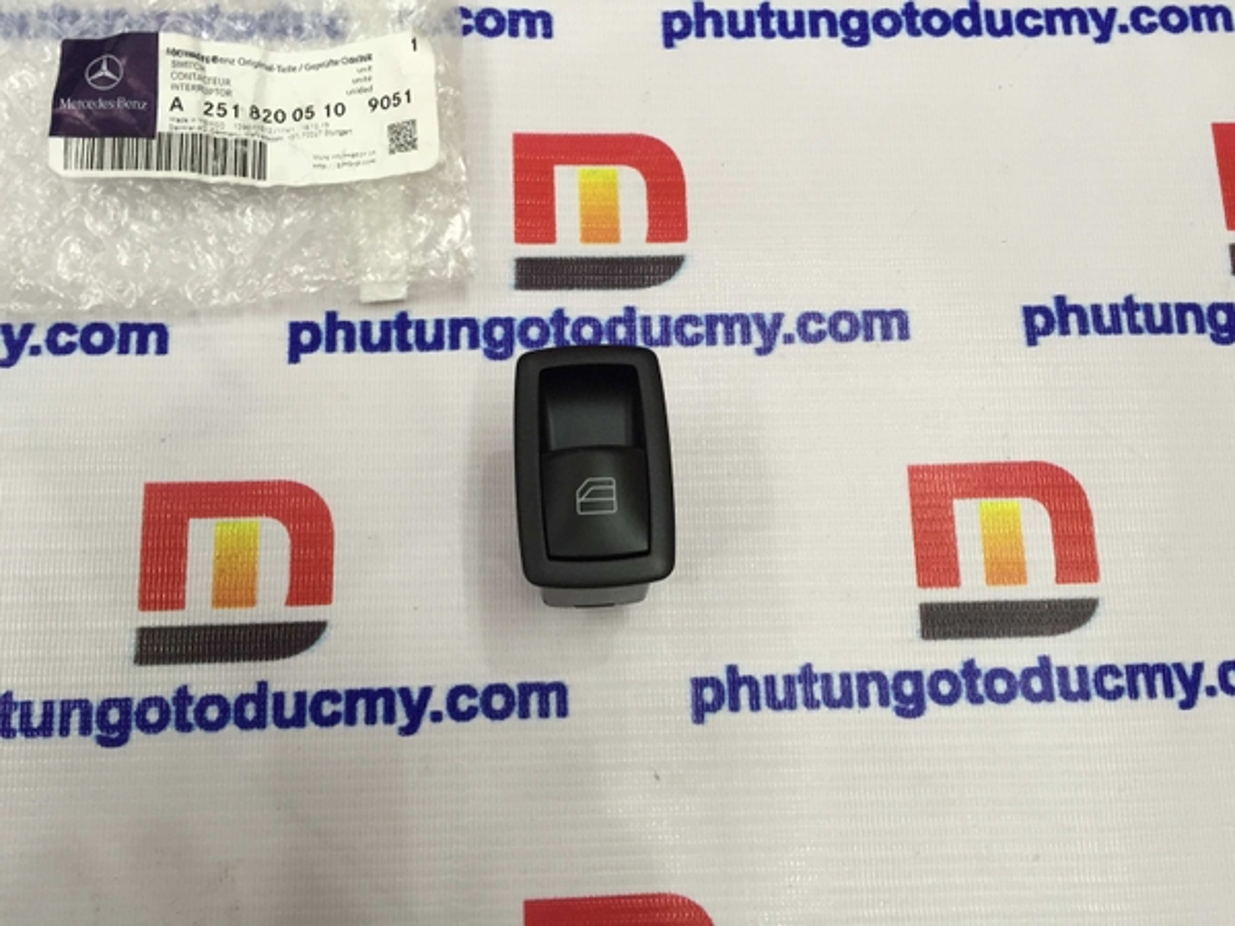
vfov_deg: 48.2
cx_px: 618
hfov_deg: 61.7
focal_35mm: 29
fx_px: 1035
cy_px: 463
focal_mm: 4.15
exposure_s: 1/30
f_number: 2.2
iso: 80
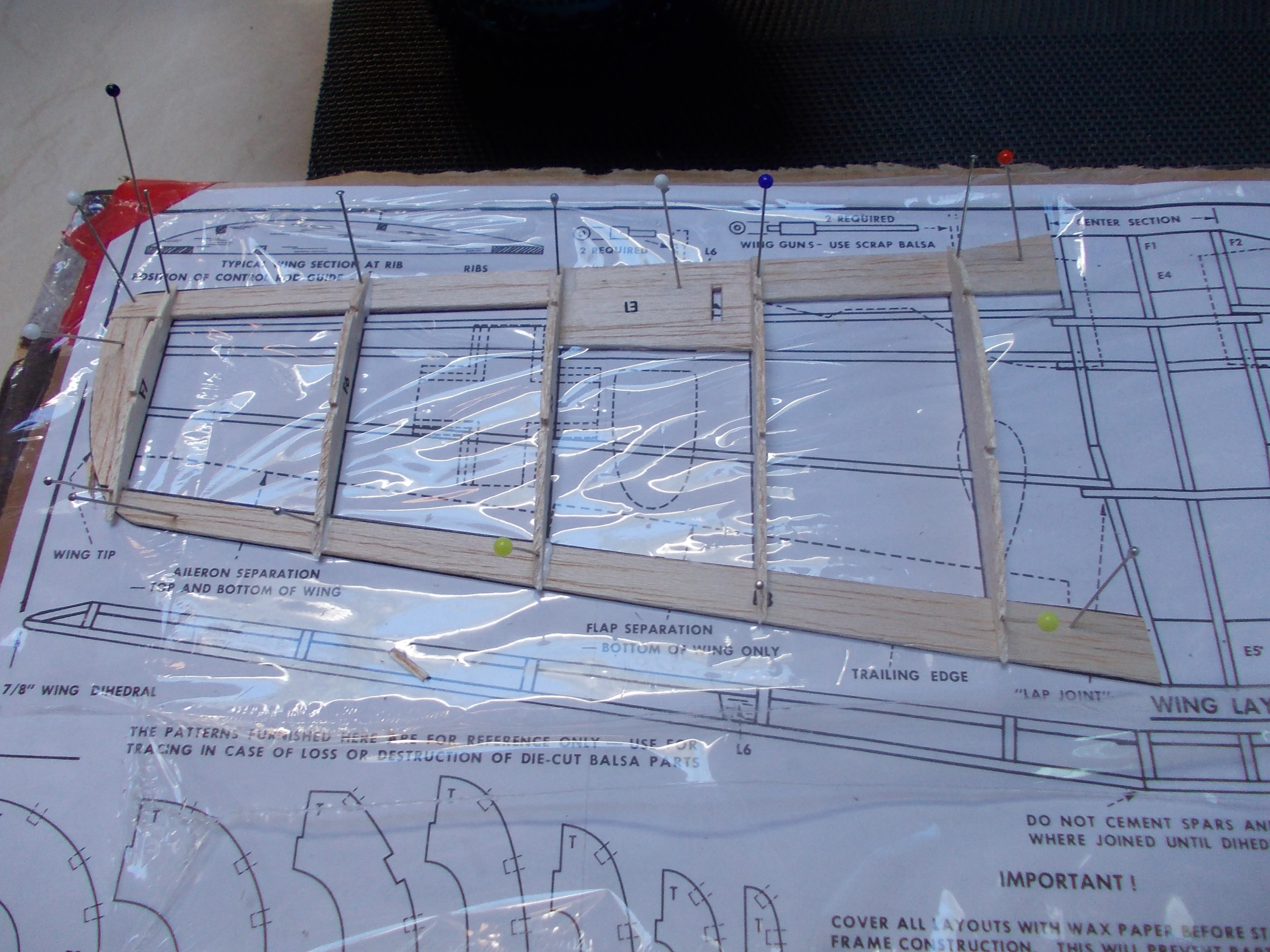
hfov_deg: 63.4
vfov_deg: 49.7
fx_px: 1027
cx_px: 635
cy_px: 476
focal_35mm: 28
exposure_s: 1/30
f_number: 2.7
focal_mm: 4
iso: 80
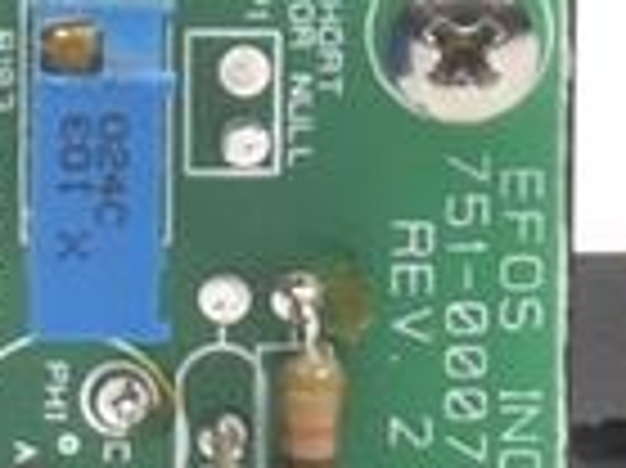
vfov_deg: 4.3
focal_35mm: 343
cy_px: 216
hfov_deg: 5.7
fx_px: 6199
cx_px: -333
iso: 250
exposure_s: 1/200
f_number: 16
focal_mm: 55
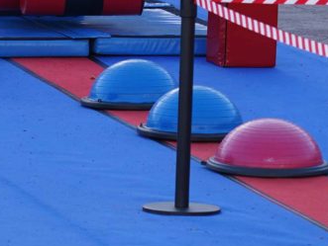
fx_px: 4439
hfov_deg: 4.2
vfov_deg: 3.2
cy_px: -143
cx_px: 71
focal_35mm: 468
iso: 100
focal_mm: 105
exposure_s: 1/160
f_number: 4.5
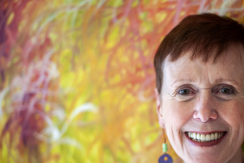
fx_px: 461
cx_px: 164
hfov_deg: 29.5
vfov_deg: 20.0
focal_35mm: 68
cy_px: 103
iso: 400
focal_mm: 50
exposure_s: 1/125
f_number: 1.8
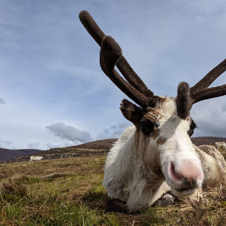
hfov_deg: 50.6
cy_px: 113
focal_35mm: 32
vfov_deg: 51.1
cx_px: 141
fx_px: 236
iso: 66
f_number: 1.73
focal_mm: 4.38
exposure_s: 1/5882
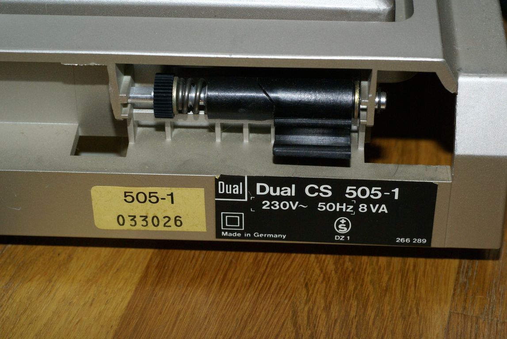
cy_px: 170
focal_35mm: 75
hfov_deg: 27.0
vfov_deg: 18.2
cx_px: 254
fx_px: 1058
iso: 400
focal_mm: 50
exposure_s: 1/80
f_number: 8
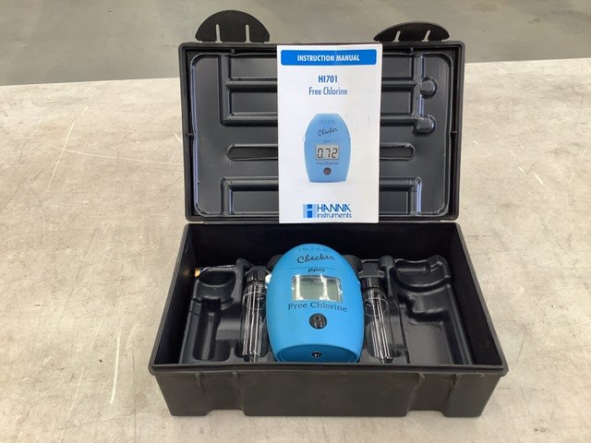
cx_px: 296
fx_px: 529
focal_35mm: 31
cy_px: 222
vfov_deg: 45.4
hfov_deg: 58.4
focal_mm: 3.3
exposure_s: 1/50
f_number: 2.4
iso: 64
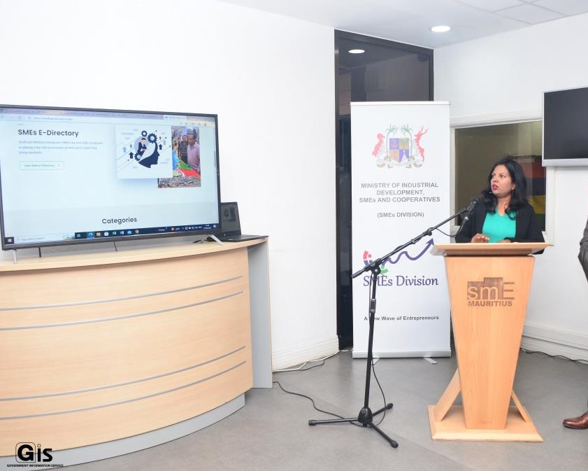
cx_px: 330
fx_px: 557
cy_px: 235
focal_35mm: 32
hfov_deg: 55.5
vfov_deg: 45.8
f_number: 6.3
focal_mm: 28
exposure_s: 1/200
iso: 2500
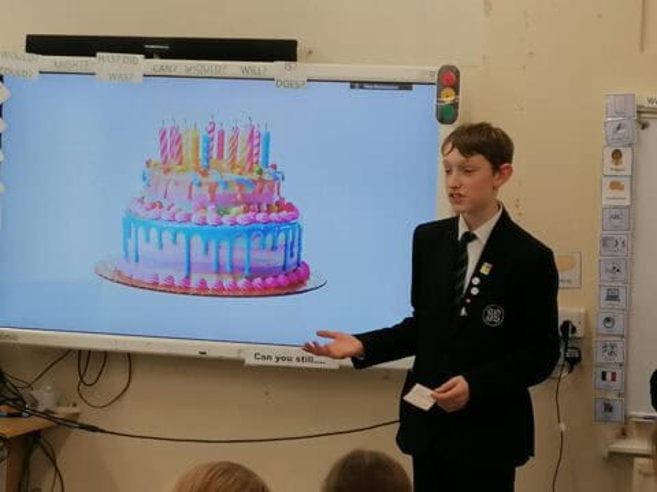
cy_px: 246
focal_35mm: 112
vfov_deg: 13.2
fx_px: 2126
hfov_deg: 17.6
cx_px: 328
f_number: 1.8
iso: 64
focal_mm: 4.8
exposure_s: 1/100
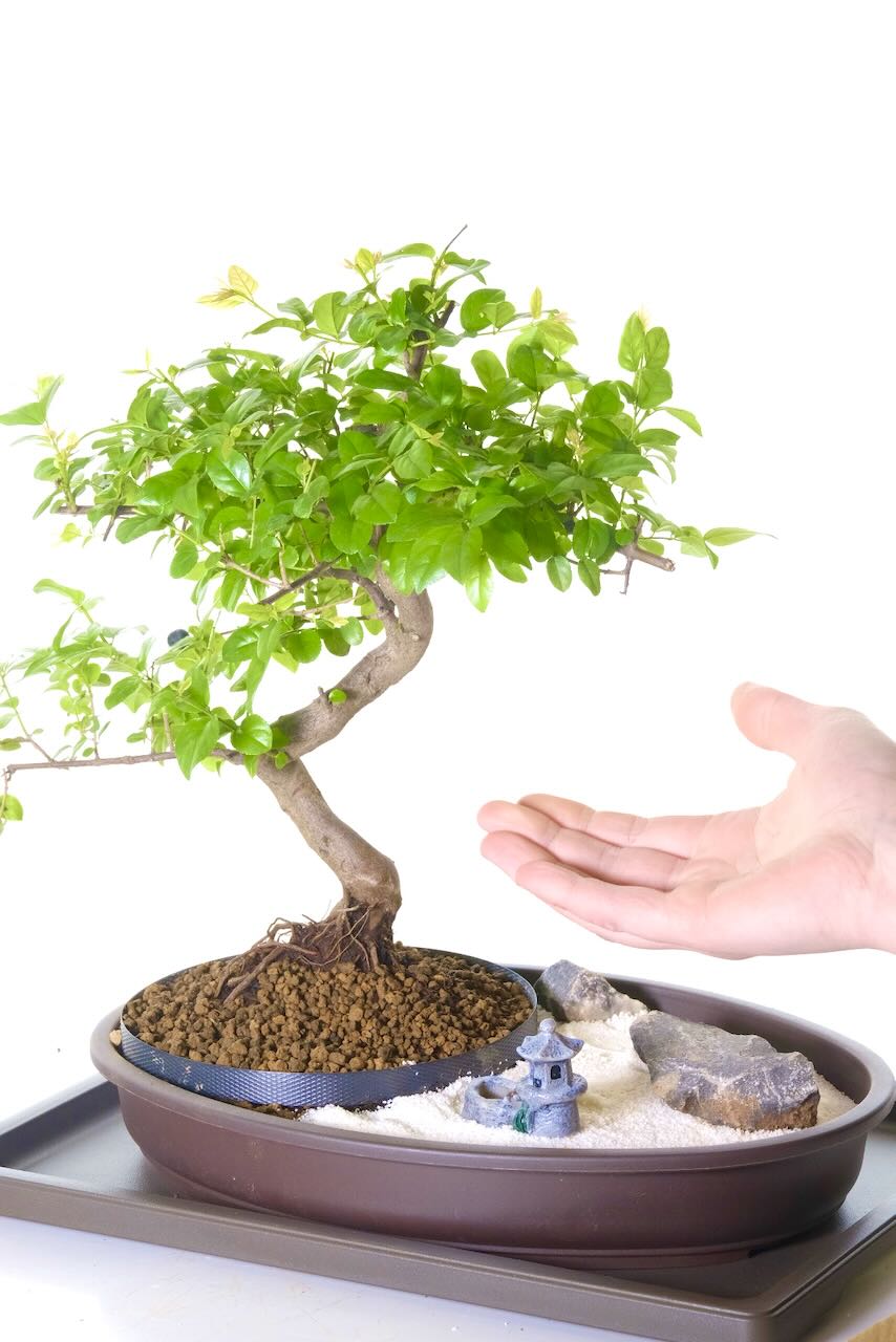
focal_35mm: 101
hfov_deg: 13.6
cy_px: 671
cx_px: 448
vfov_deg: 20.2
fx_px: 3768
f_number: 13
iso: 2000
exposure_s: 1/15
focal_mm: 67.1
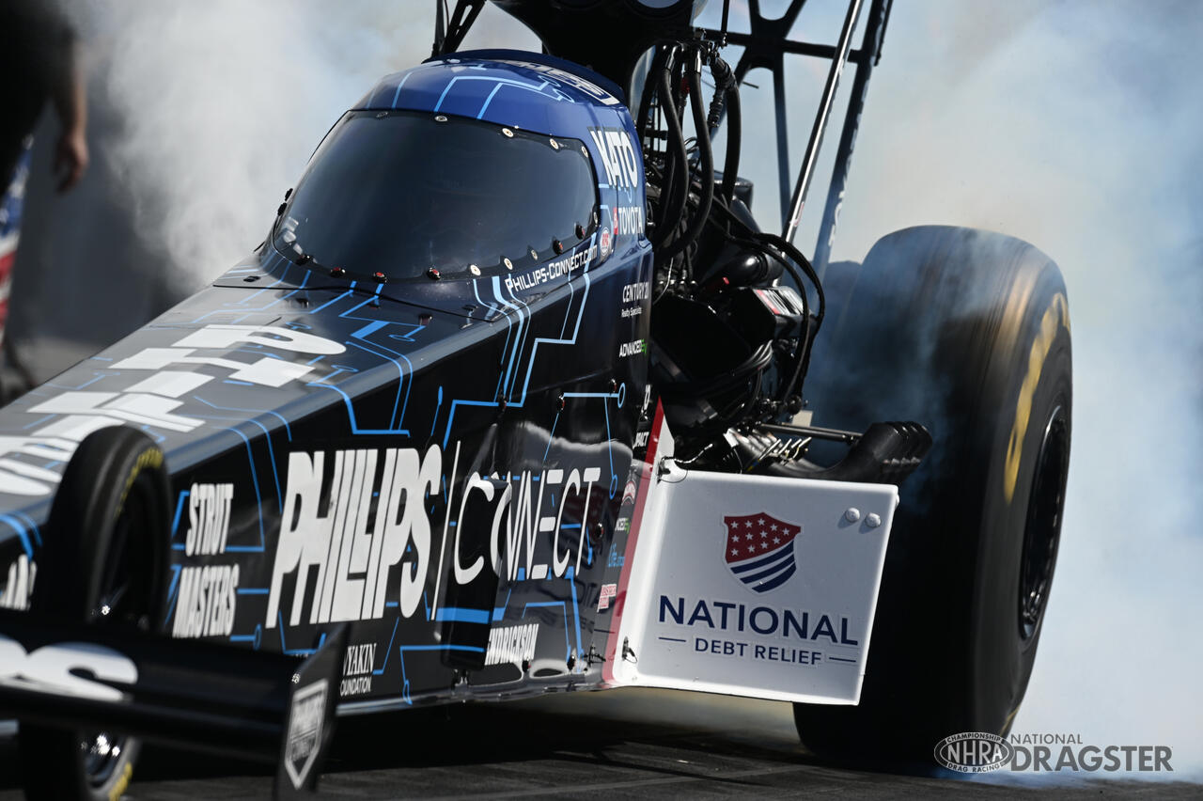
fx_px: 16699
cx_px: 602
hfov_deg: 4.1
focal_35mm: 500
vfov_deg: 2.7
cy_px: 400
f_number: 11
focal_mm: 500
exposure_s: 1/1600
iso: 400
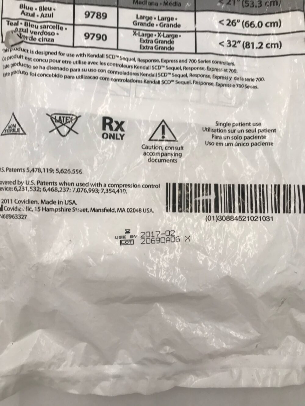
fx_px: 329
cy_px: 203
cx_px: 152
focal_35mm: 28
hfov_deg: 49.8
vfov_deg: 63.4
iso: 32
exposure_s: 1/60
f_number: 1.8
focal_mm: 3.99
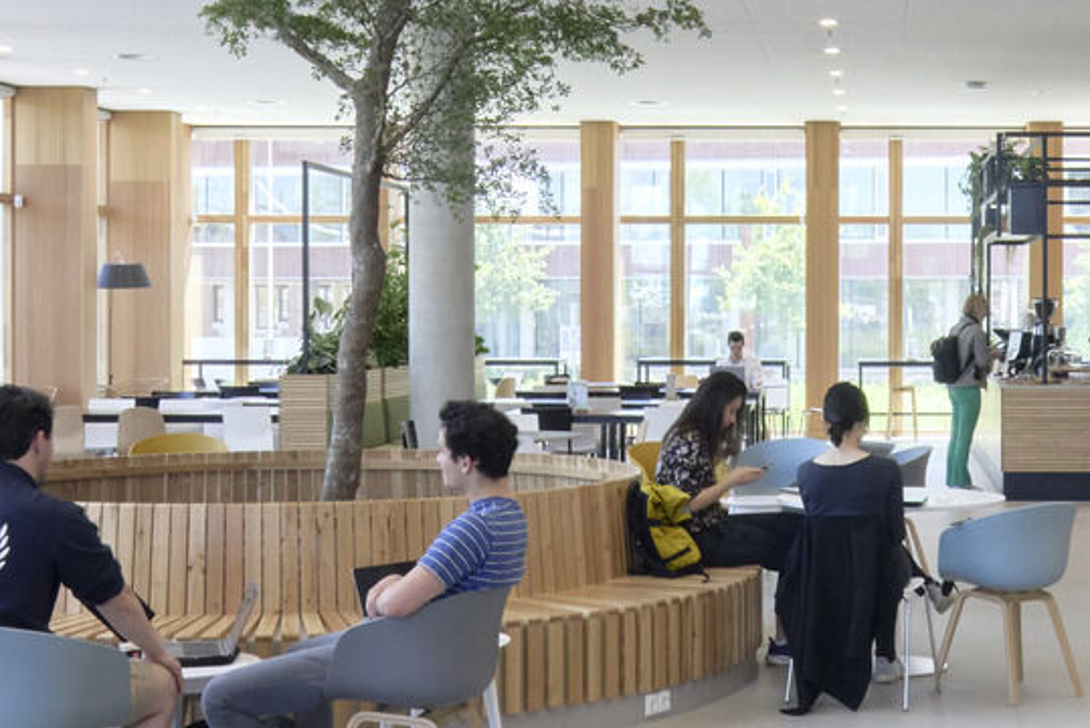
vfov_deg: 17.9
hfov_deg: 29.5
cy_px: -395
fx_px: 2030
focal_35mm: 67
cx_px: 839
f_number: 16
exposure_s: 1/25
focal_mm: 17
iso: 400
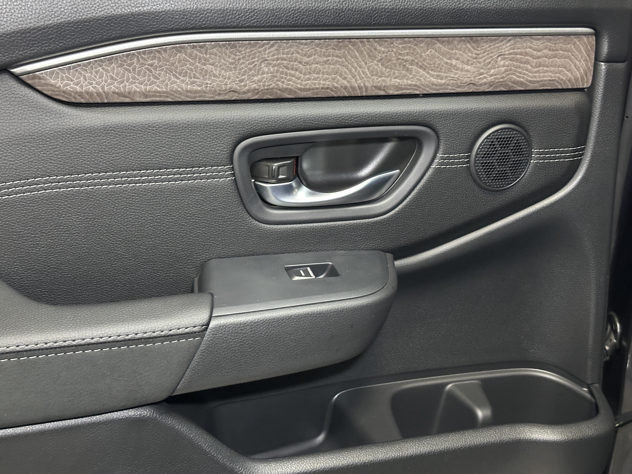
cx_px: 316
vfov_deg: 30.3
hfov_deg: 39.7
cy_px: 237
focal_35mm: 48
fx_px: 876
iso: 640
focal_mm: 6.86
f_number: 1.78
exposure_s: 1/30
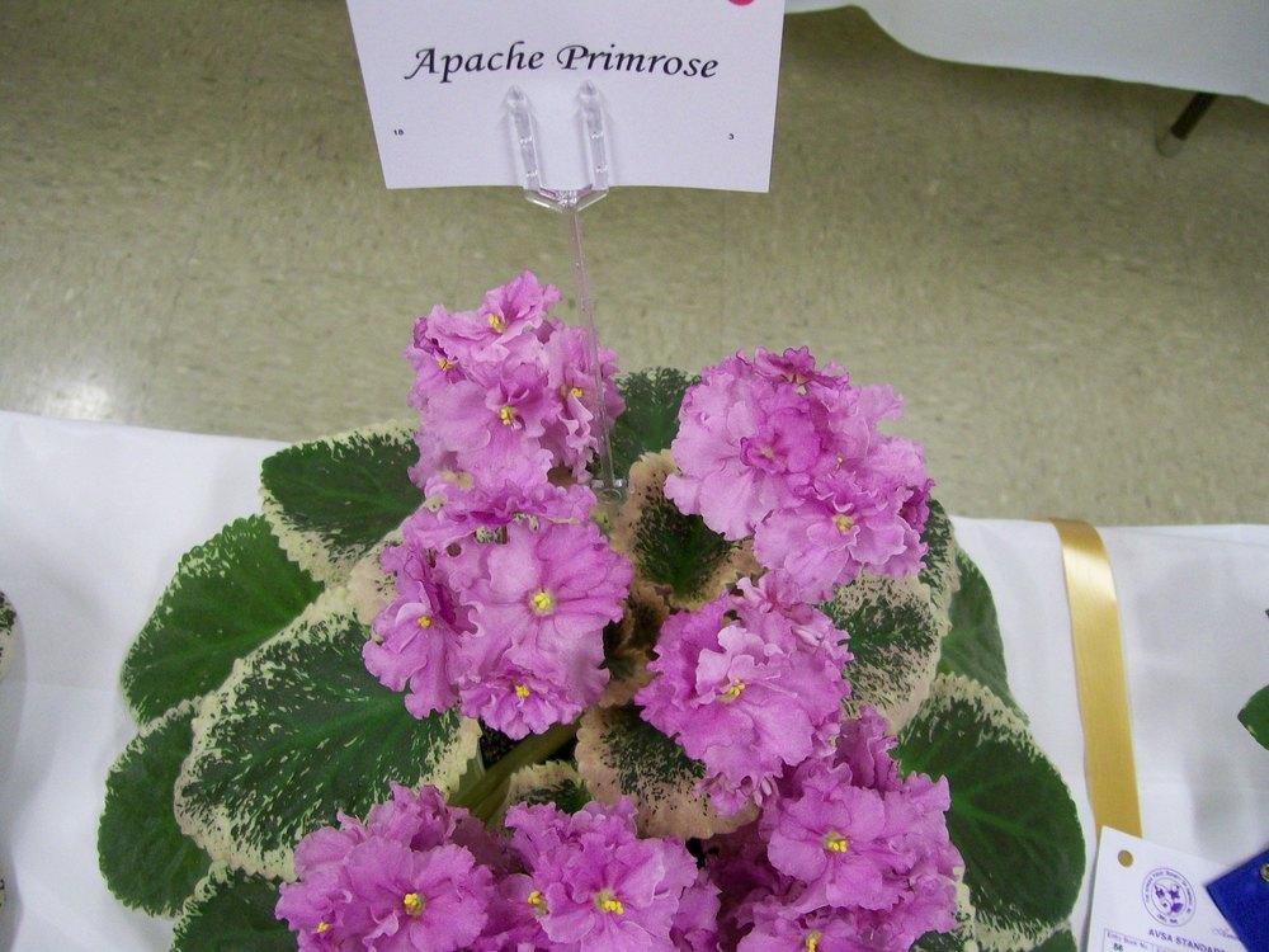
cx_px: 634
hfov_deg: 51.4
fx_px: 1320
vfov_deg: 39.7
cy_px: 476
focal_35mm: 36
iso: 160
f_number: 2.7
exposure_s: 1/16.8
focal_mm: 6
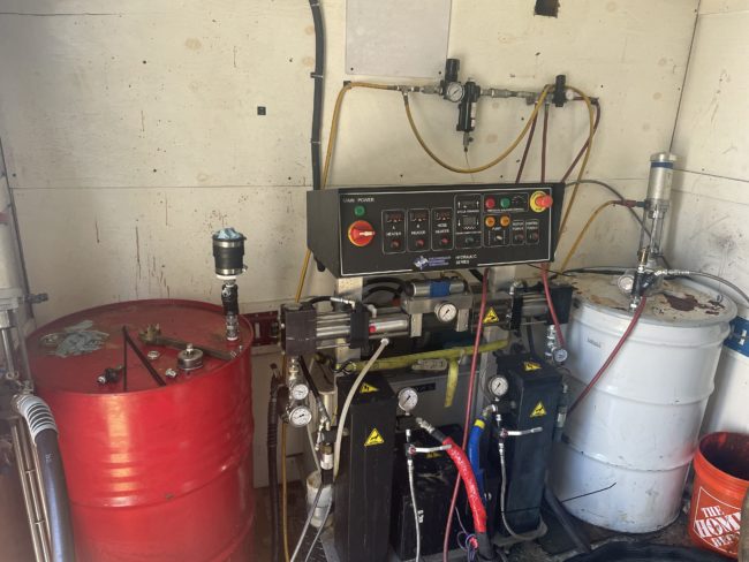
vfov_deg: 53.1
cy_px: 281
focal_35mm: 26
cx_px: 374
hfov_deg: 67.3
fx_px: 563
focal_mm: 4.2
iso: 100
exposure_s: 1/121
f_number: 1.6
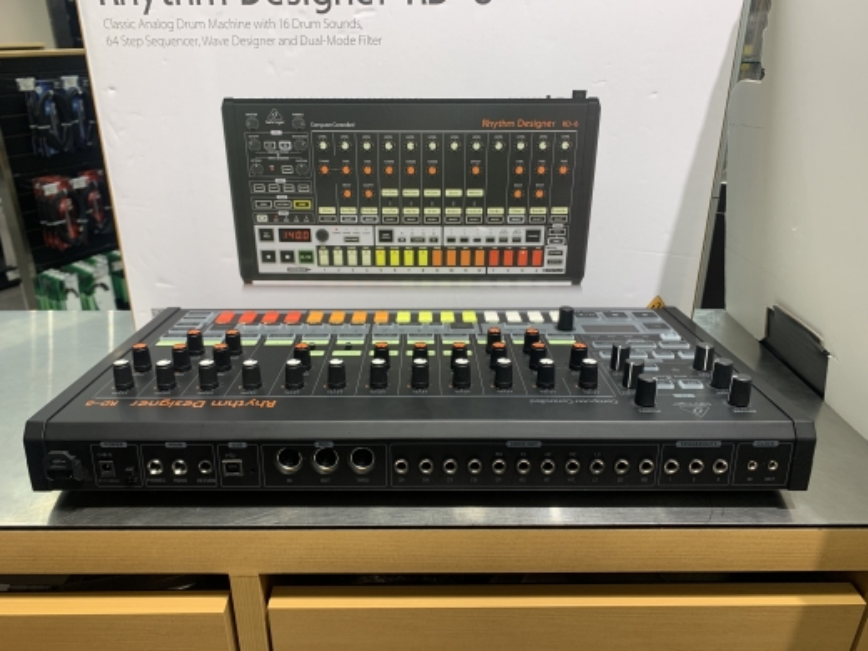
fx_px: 652
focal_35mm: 26
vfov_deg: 53.1
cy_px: 326
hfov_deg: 67.3
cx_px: 434
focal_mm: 4.25
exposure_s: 1/60
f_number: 1.8
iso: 50
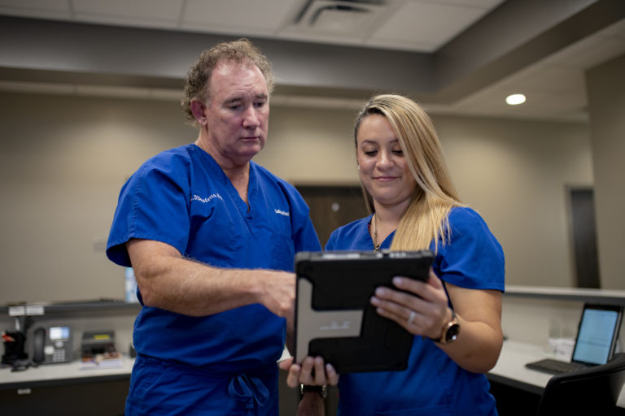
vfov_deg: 37.9
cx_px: 312
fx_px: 608
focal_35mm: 35
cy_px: 208
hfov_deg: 54.4
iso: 250
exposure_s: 1/100
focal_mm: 35
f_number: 2
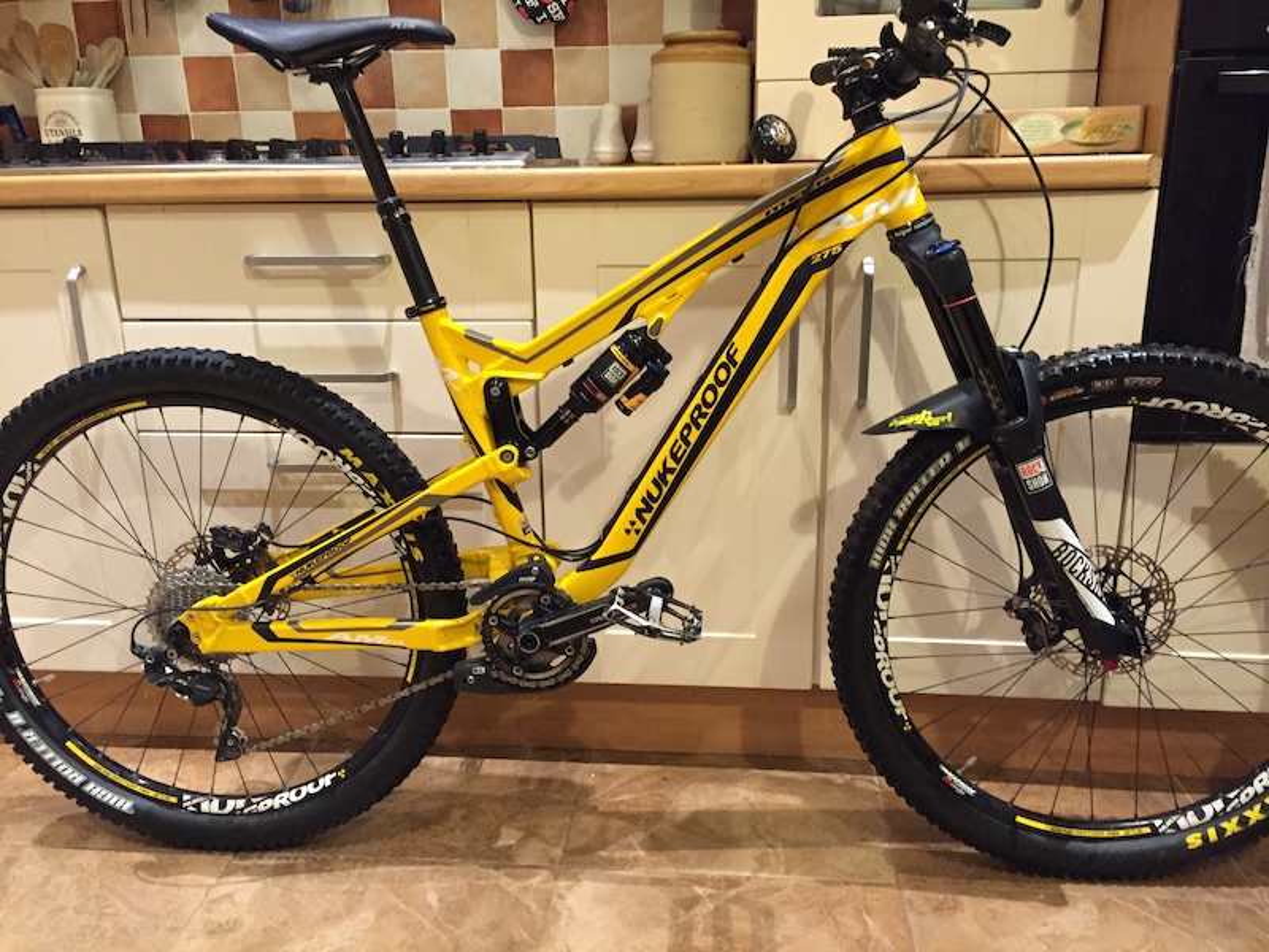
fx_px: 1063
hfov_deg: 61.7
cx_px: 634
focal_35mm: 29
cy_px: 476
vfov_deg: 48.2
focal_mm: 4.15
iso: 250
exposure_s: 1/25
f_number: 2.2
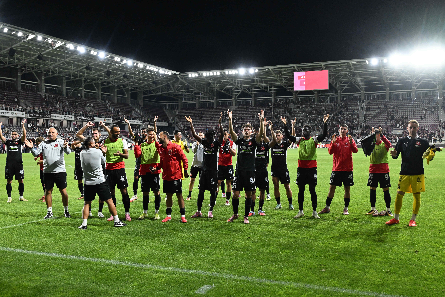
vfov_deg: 38.9
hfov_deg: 55.8
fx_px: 420
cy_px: 148
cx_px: 222
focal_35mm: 34
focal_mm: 34
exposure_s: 1/1250
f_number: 4
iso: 4000
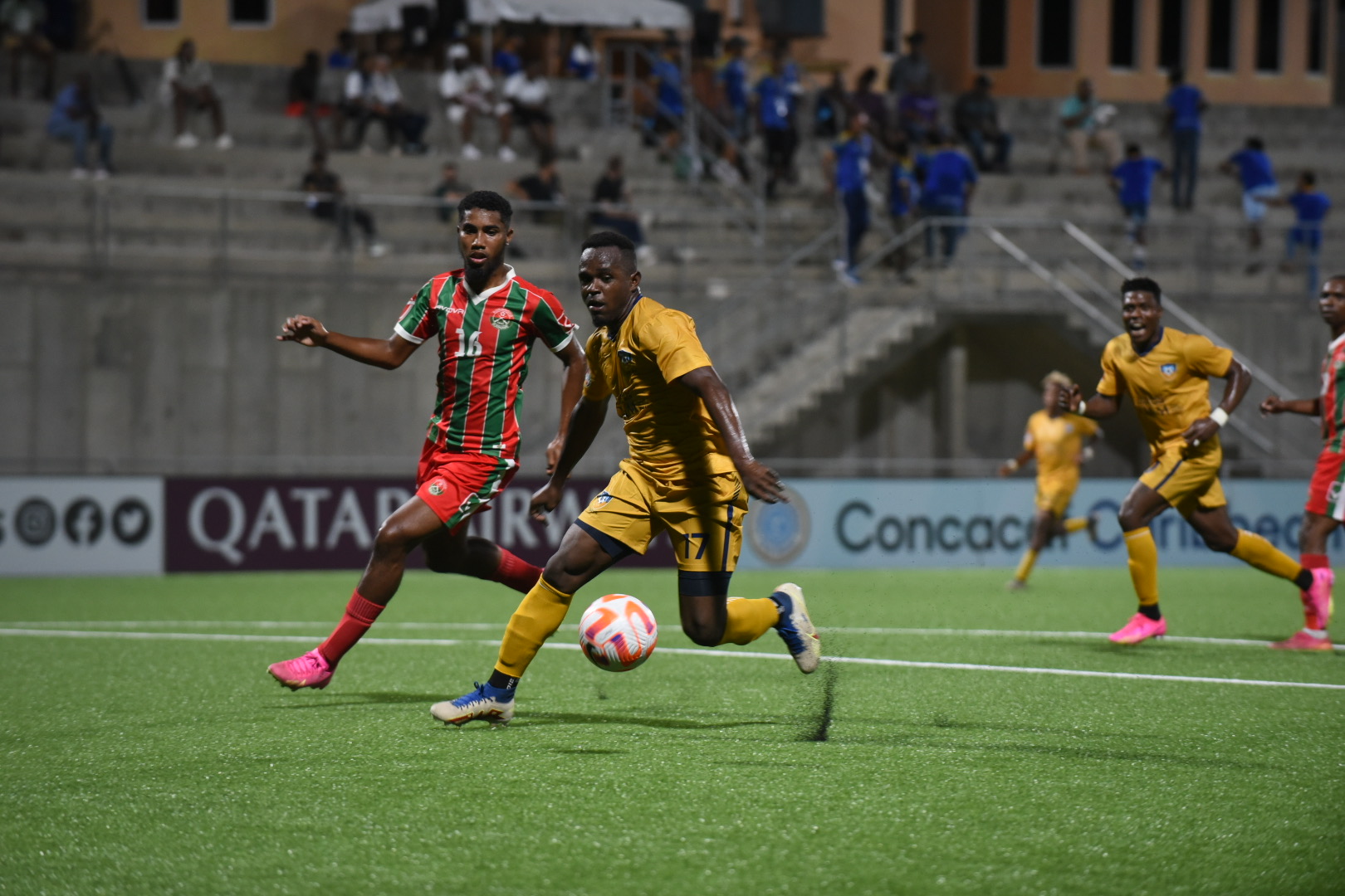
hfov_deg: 14.7
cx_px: 672
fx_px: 5230
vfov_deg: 9.8
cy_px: 448
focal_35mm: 140
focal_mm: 140
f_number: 5
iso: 2500
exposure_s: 1/400
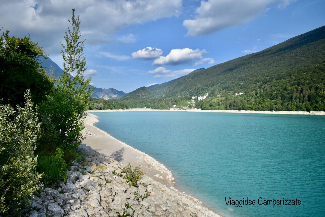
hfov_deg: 67.4
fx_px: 244
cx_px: 162
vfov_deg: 47.9
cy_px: 108
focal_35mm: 27
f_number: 3.5
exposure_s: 1/2000
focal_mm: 18
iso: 200
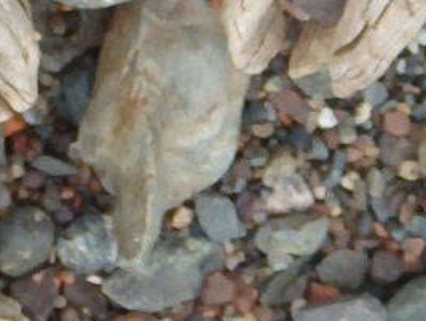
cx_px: -136
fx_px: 6457
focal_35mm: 524
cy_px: -335
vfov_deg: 2.8
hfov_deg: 3.8
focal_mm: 13.1
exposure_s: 1/250
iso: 125
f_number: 4.5
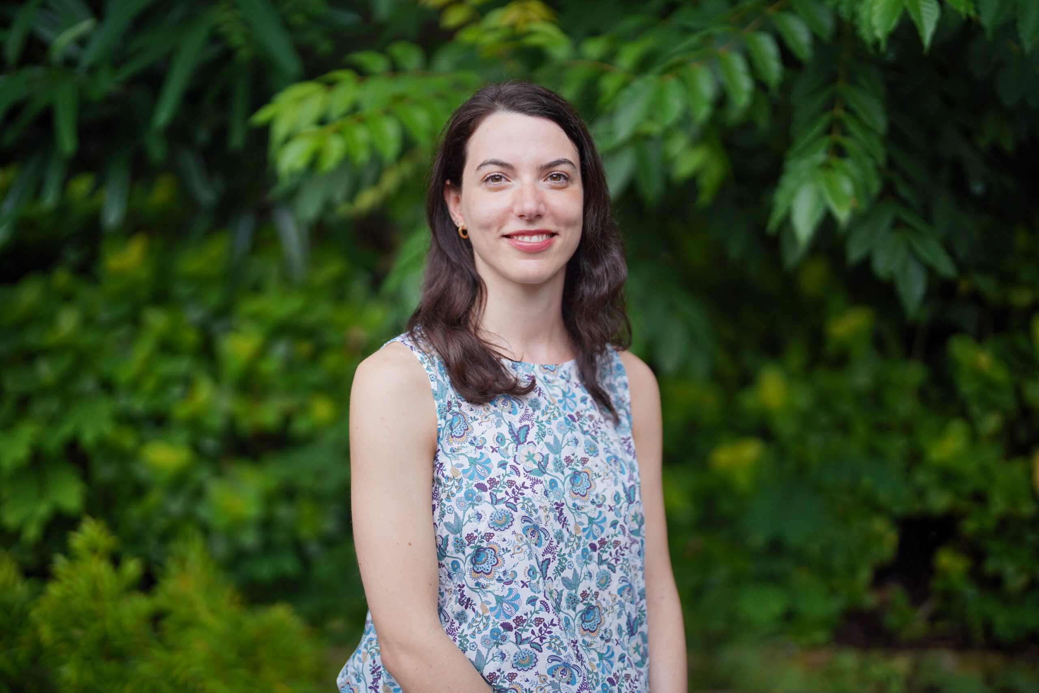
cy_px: 346
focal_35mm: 50
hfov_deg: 39.6
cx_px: 520
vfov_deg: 27.0
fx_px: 1443
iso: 100
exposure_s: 1/2500
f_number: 1.3
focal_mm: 50
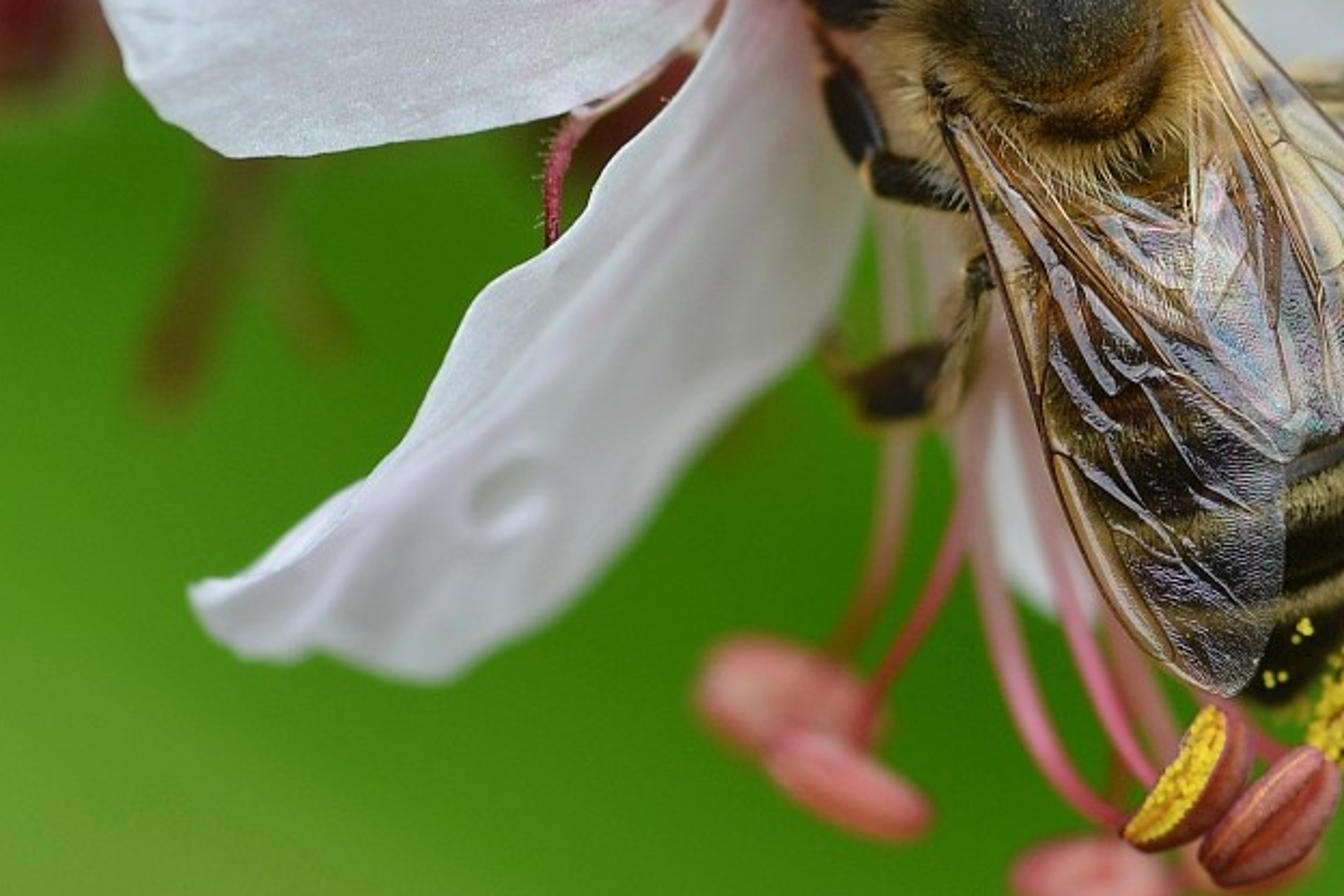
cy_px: 108
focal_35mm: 303
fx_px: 11310
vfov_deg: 4.5
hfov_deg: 6.8
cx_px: 762
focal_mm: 105
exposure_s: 1/160
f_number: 7.1
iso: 200
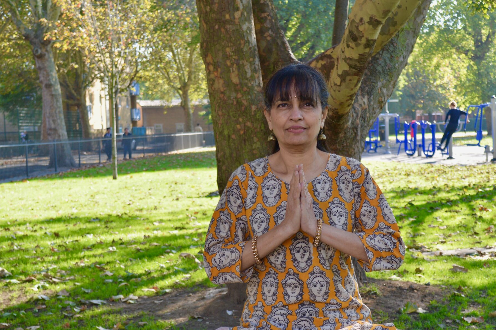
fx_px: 881
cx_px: 301
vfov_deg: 21.1
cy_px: 228
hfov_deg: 31.3
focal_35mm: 64
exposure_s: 1/100
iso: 100
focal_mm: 30
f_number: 5
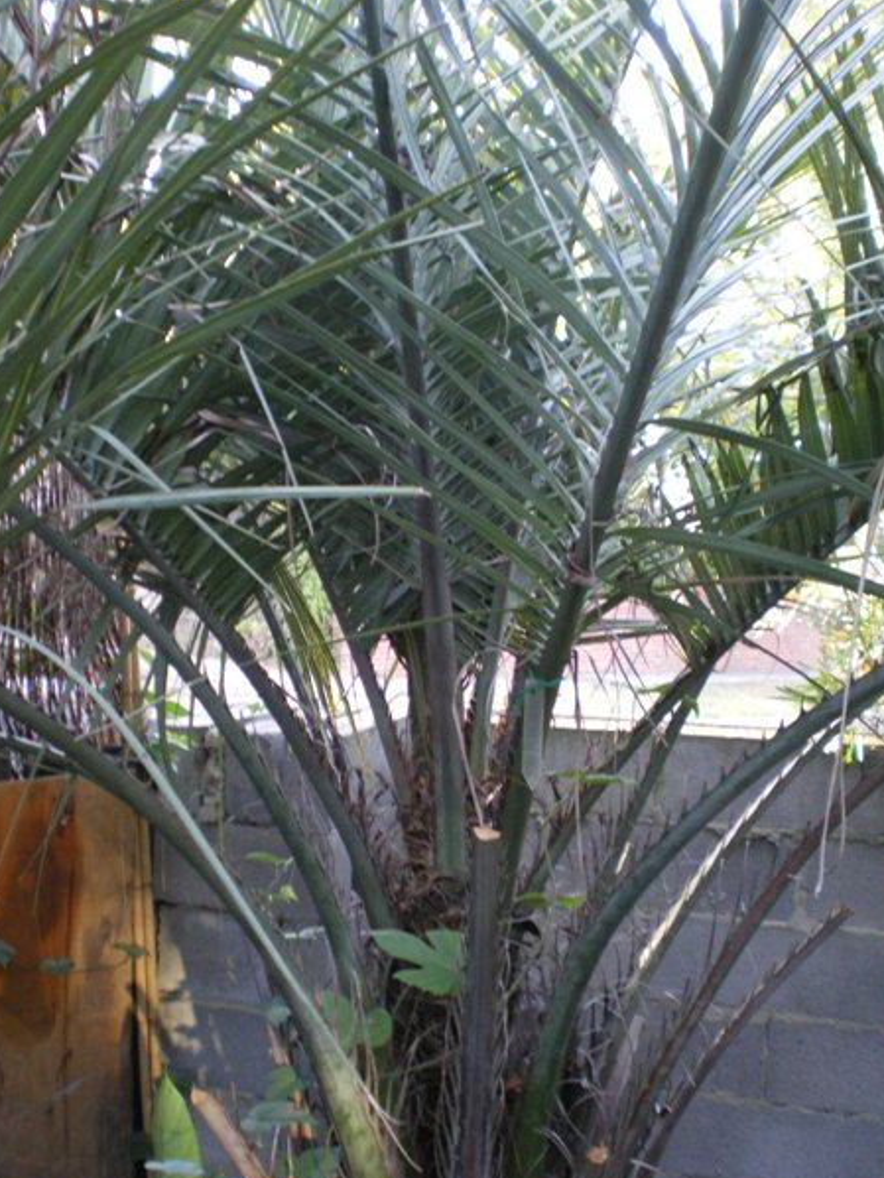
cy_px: 583
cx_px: 442
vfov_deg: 47.8
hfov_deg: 36.8
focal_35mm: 39
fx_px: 1327
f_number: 3.1
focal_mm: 6.3
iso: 320
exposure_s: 1/50
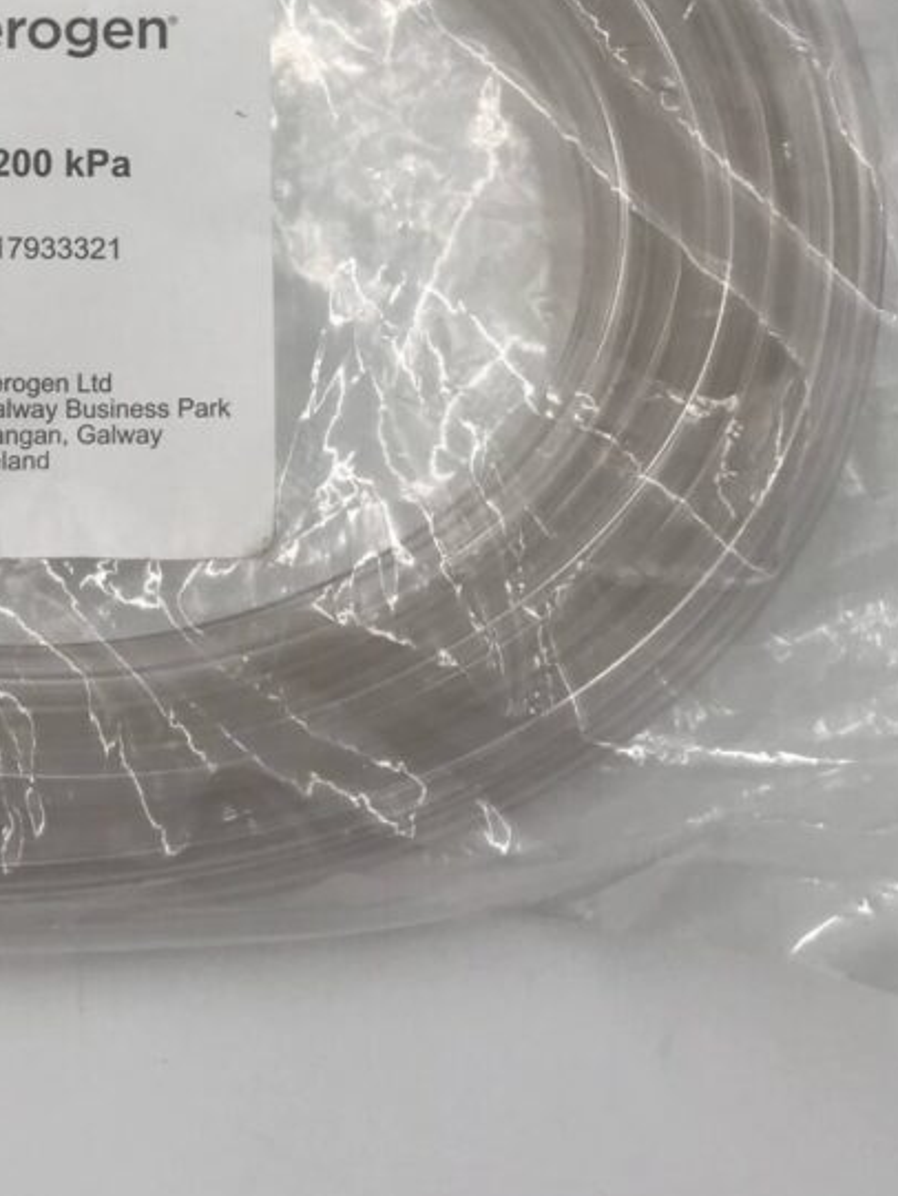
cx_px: 35
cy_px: 156
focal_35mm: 69
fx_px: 2386
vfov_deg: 27.3
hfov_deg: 20.7
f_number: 1.8
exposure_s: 1/200
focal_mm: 3.99
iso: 20
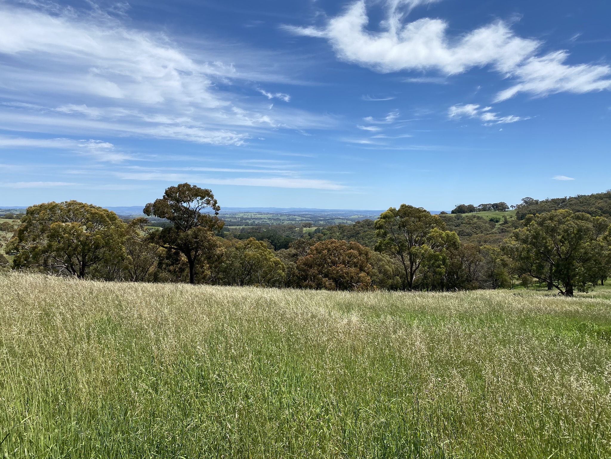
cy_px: 230
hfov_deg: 67.3
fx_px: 459
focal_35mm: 26
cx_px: 306
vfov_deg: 53.1
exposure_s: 1/3731
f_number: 1.8
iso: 32
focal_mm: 4.25
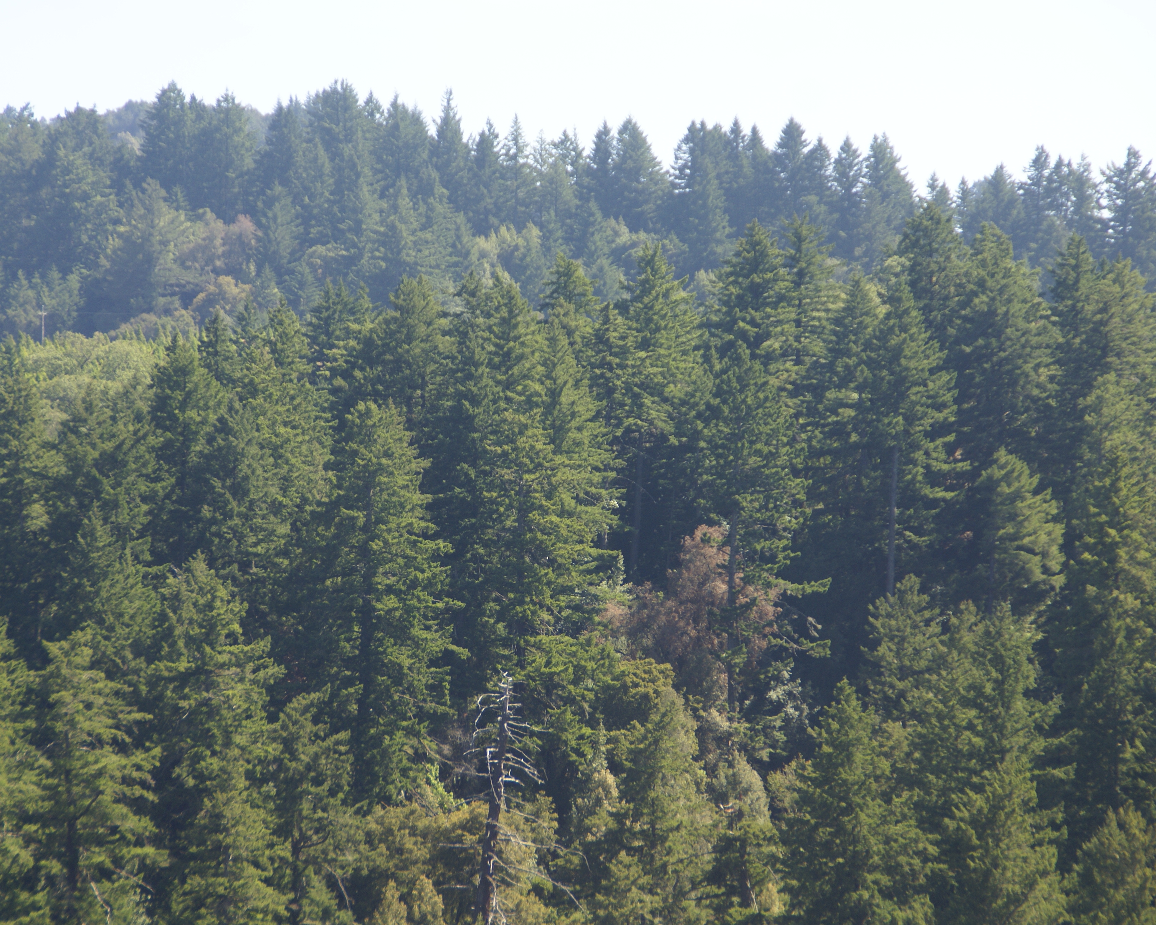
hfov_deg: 9.5
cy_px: 462
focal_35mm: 203
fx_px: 6945
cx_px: 543
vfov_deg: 7.6
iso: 100
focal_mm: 120
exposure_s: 1/200
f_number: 6.3
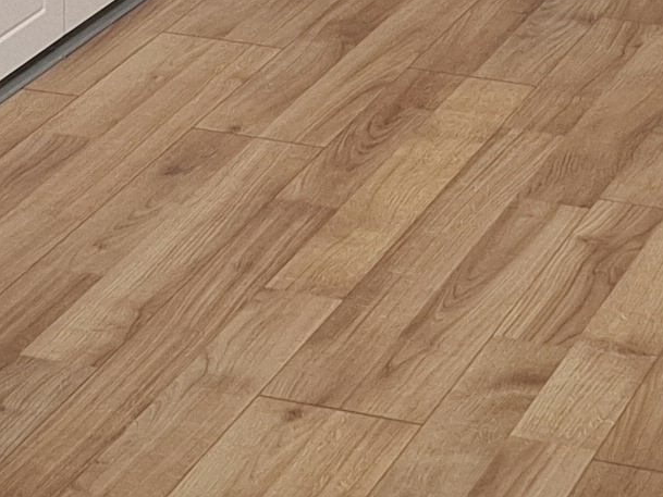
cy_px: -465
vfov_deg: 9.1
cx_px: 408
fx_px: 2950
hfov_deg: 12.8
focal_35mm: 154
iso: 160
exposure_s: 1/50
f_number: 1.8
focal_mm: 5.54
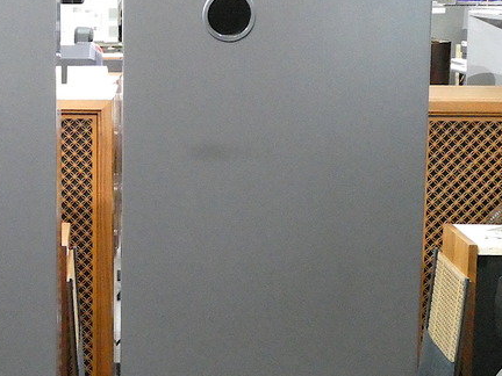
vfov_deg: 13.3
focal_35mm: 111
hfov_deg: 17.5
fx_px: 1610
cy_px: 282
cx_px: 76
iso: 1600
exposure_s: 1/13
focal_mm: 9
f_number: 4.1
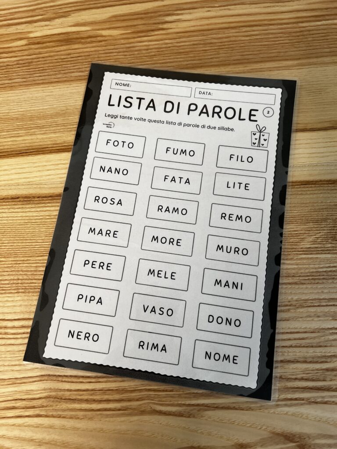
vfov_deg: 67.3
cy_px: 224
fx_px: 337
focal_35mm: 26
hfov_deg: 53.1
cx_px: 168
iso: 125
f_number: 1.5
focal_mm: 5.7
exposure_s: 1/112
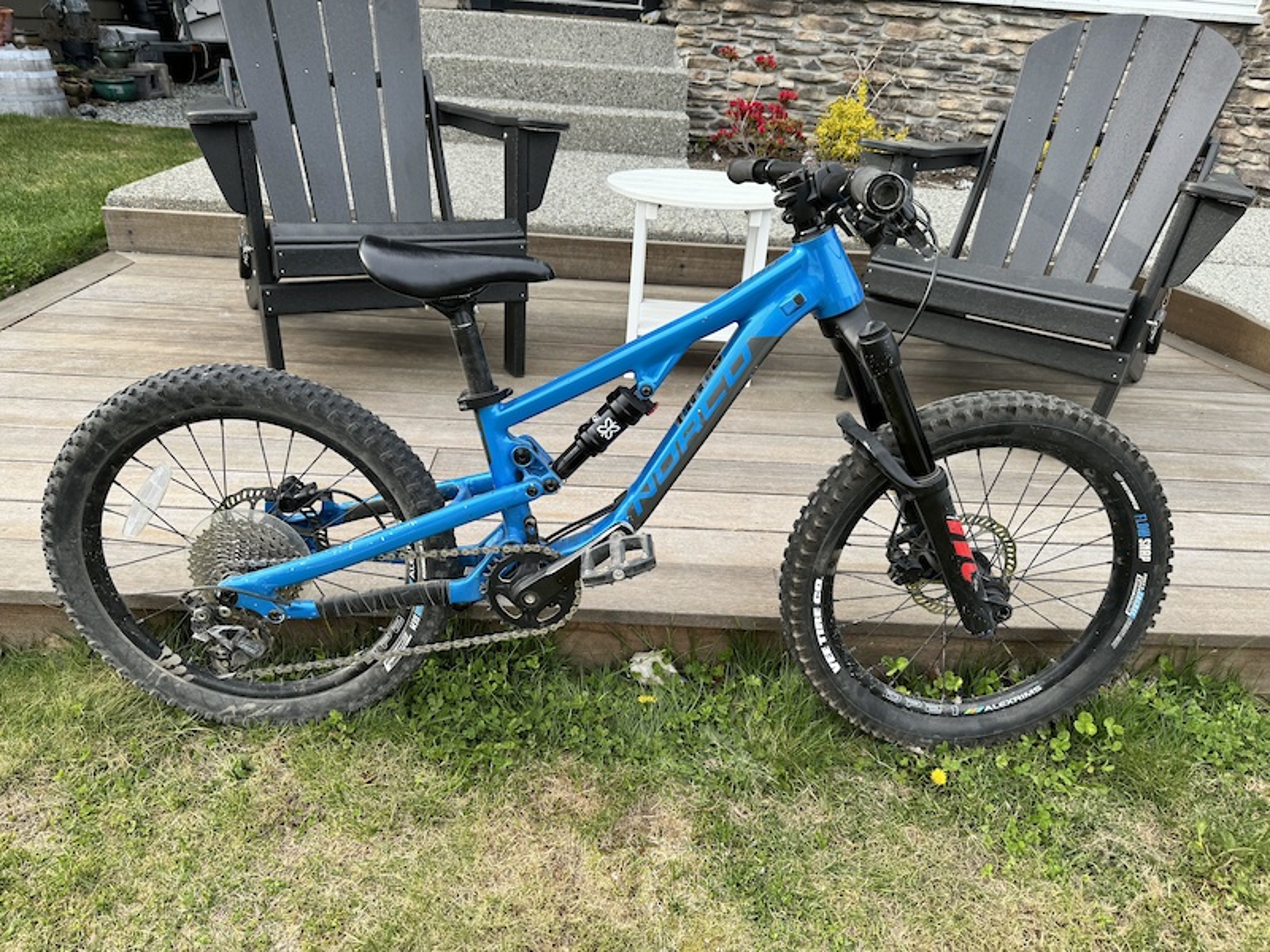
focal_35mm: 24
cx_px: 635
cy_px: 476
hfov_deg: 71.6
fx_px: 881
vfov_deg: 56.8
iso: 80
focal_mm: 6.76
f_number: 1.78
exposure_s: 1/522
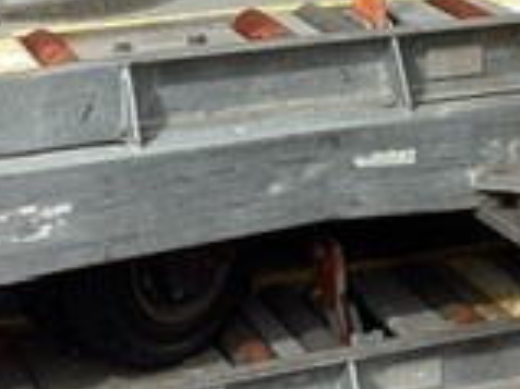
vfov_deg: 11.6
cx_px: 523
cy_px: -72
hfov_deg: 15.5
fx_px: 1876
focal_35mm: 125
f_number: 2.4
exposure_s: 1/823
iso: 25
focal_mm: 3.3
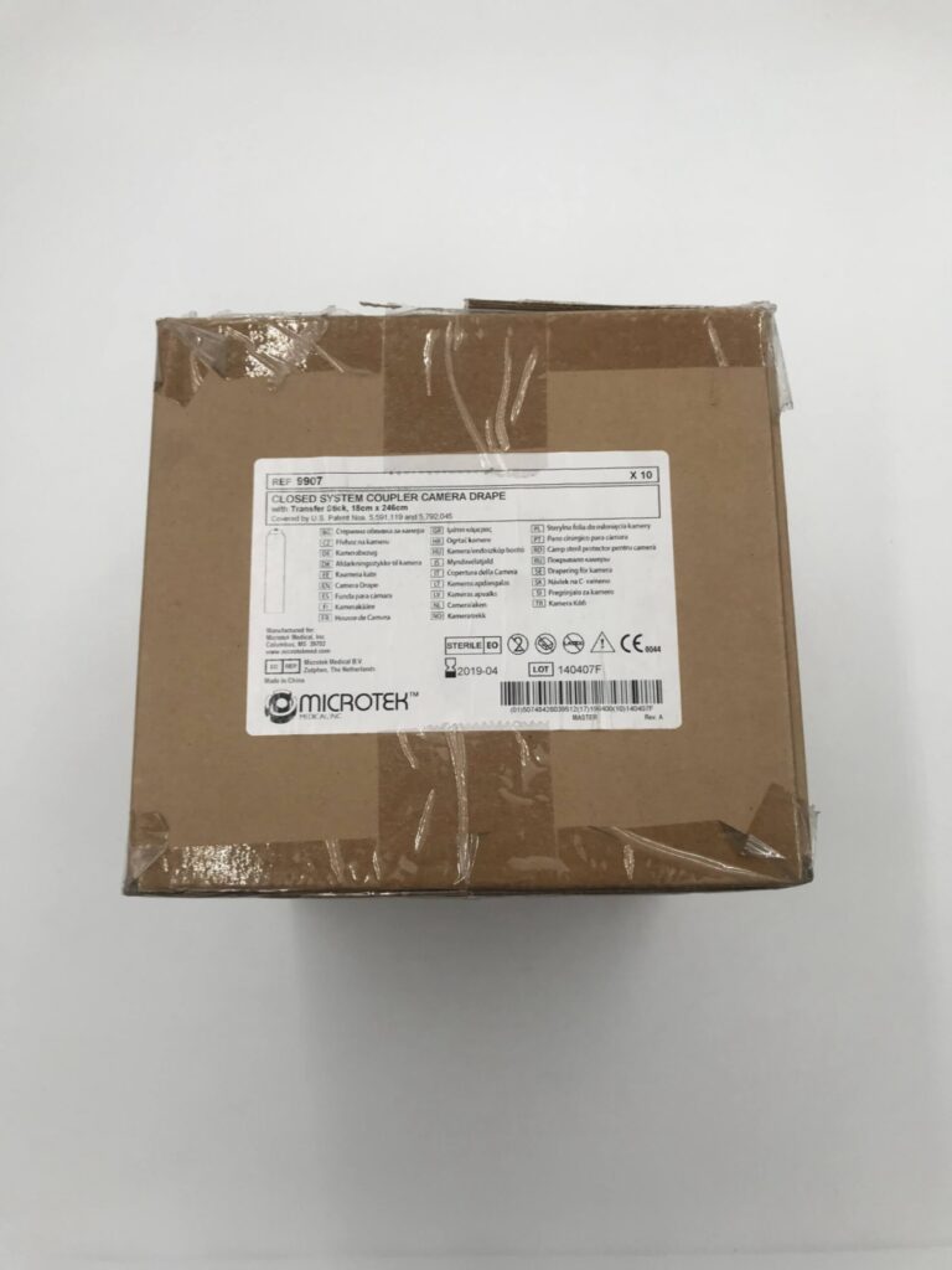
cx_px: 476
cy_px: 635
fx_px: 1027
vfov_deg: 63.4
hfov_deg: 49.7
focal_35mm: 28
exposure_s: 1/128
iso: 20
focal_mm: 3.99
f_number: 1.8
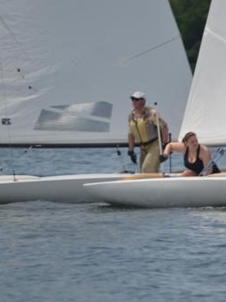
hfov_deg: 2.1
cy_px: 145
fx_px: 6272
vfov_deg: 2.8
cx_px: 174
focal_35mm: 720
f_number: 5.6
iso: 100
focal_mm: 300
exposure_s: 1/320
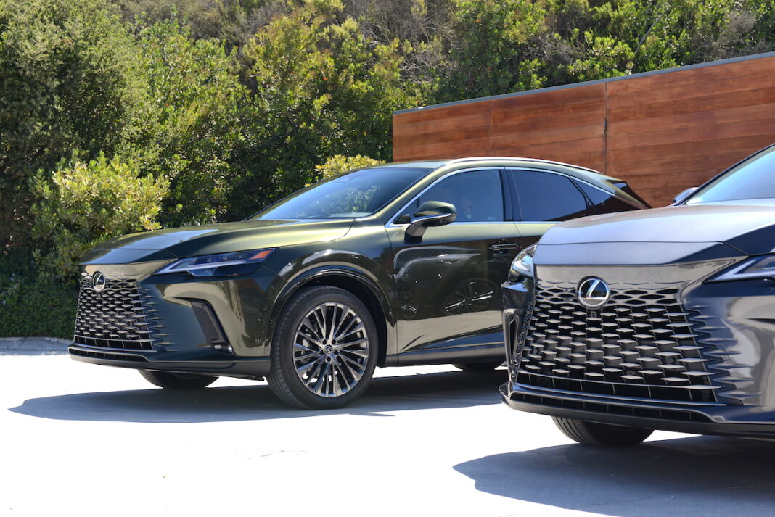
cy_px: 258
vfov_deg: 22.6
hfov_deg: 33.4
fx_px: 1292
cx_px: 388
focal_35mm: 60
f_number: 9
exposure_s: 1/250
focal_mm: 60
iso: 800
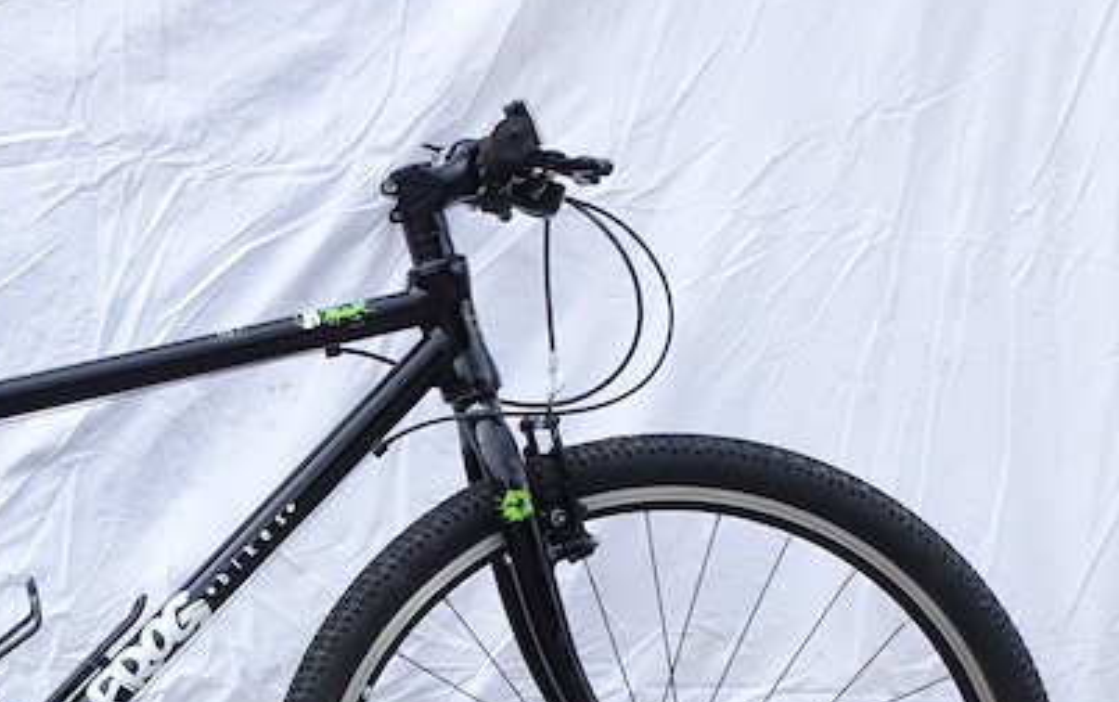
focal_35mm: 79
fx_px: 2411
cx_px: 8
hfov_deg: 24.9
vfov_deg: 16.3
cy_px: 684
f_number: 8
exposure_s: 1/320
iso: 1000
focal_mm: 14.24
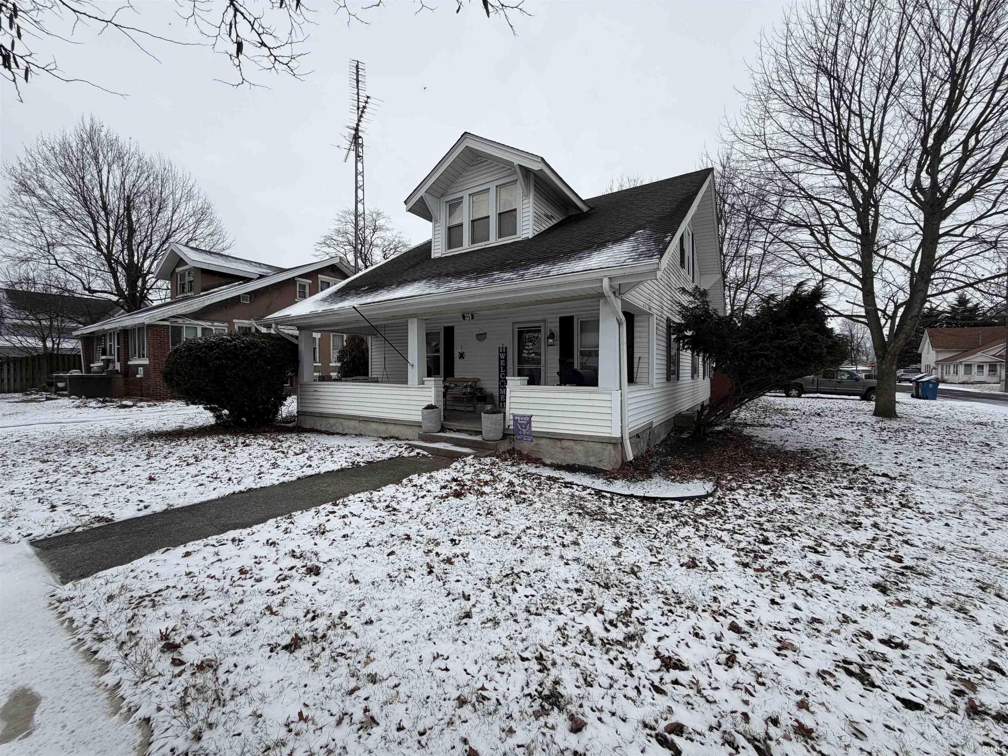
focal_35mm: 14
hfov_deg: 102.1
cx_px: 504
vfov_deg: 85.7
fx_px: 408
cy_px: 378
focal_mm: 2.22
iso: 25
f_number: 2.2
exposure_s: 1/770
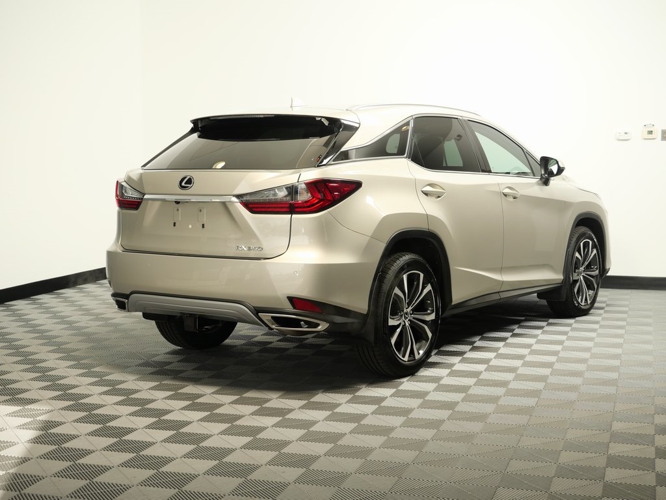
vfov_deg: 29.1
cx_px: 333
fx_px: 962
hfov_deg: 38.2
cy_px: 250
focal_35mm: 50
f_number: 5
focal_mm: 25
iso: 250
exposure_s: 1/200
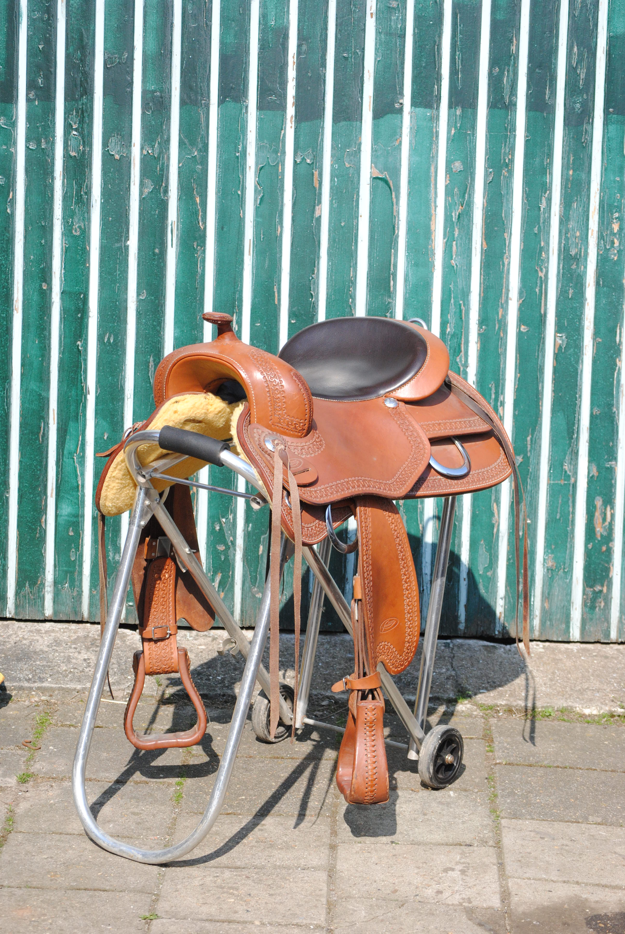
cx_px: 312
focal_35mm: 102
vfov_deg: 20.0
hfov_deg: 13.5
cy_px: 467
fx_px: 2648
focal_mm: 68
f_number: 7.1
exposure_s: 1/800
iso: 400
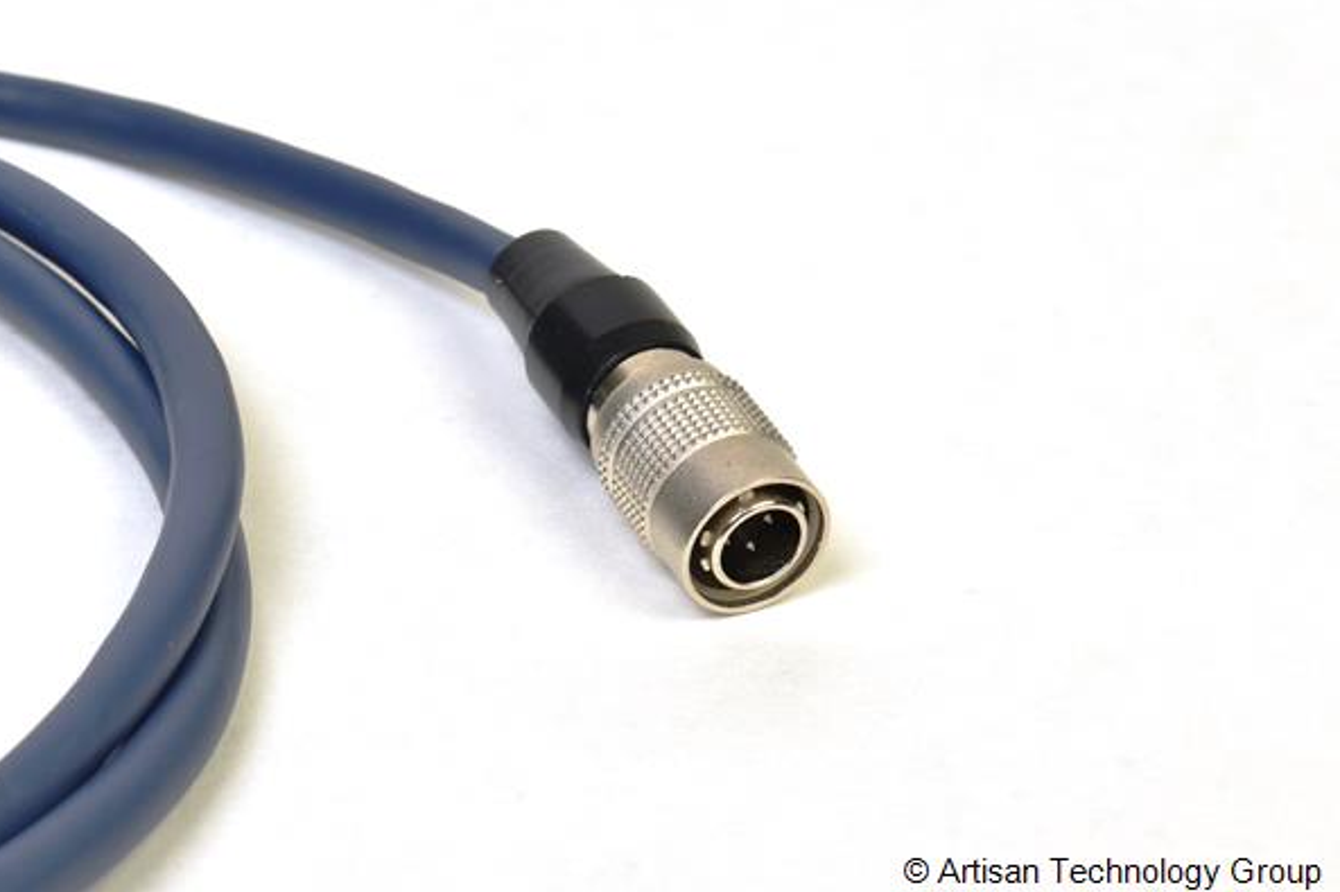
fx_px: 3107
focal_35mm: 84
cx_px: 664
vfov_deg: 16.3
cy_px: 443
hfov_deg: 24.3
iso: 200
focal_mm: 55
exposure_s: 1/200
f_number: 13
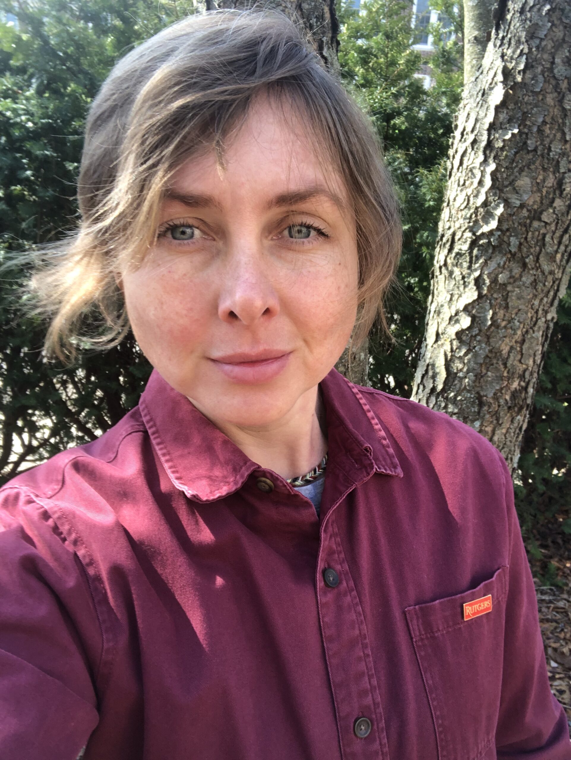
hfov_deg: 44.2
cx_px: 286
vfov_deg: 56.8
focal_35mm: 32
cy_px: 380
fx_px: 703
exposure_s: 1/120
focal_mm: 2.87
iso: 32
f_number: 2.2
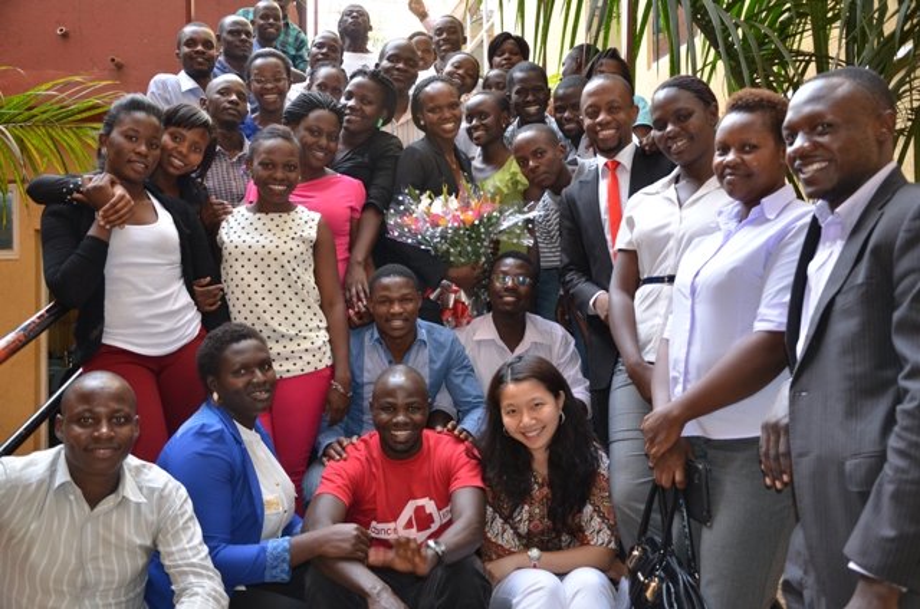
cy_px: 304
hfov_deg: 53.2
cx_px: 460
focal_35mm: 36
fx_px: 918
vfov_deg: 36.7
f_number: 3.8
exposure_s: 1/60
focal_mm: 24
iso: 400
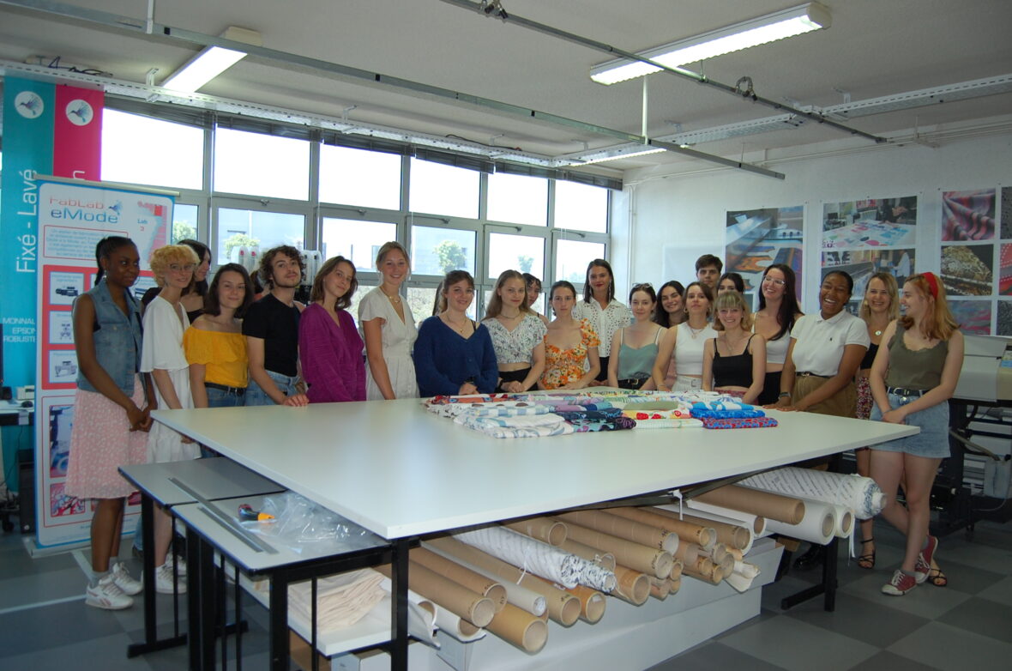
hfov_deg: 67.5
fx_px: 758
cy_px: 336
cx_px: 506
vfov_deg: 47.8
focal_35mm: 27
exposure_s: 1/125
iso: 400
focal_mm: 18
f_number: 3.5
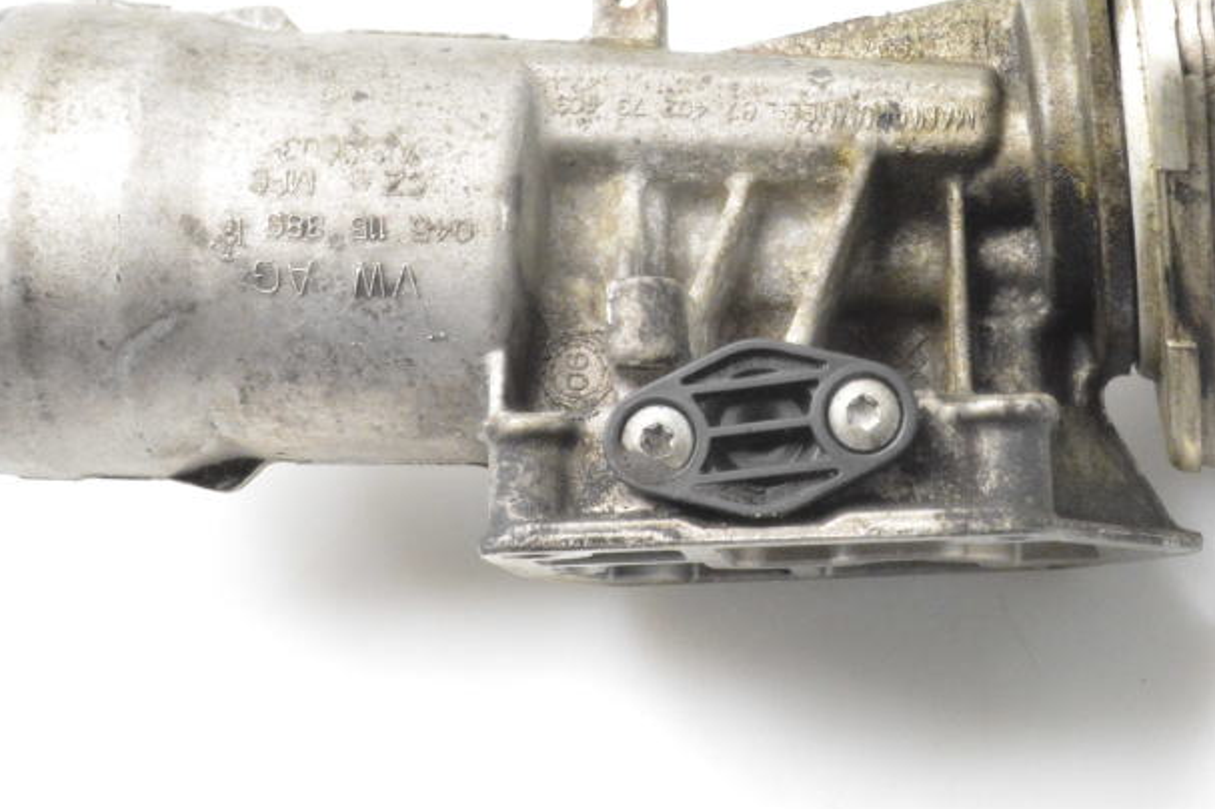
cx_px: 785
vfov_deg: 16.7
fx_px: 2732
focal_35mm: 81
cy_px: 192
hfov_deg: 25.0
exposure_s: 1/200
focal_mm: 32
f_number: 7.1
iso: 6400
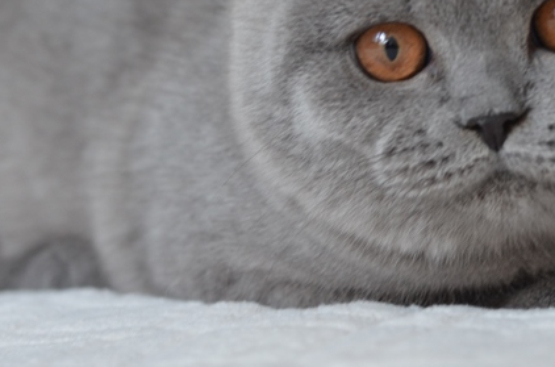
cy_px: 55
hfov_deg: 11.3
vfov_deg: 7.5
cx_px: 460
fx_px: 2798
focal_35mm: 182
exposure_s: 1/60
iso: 450
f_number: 4
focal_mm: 50
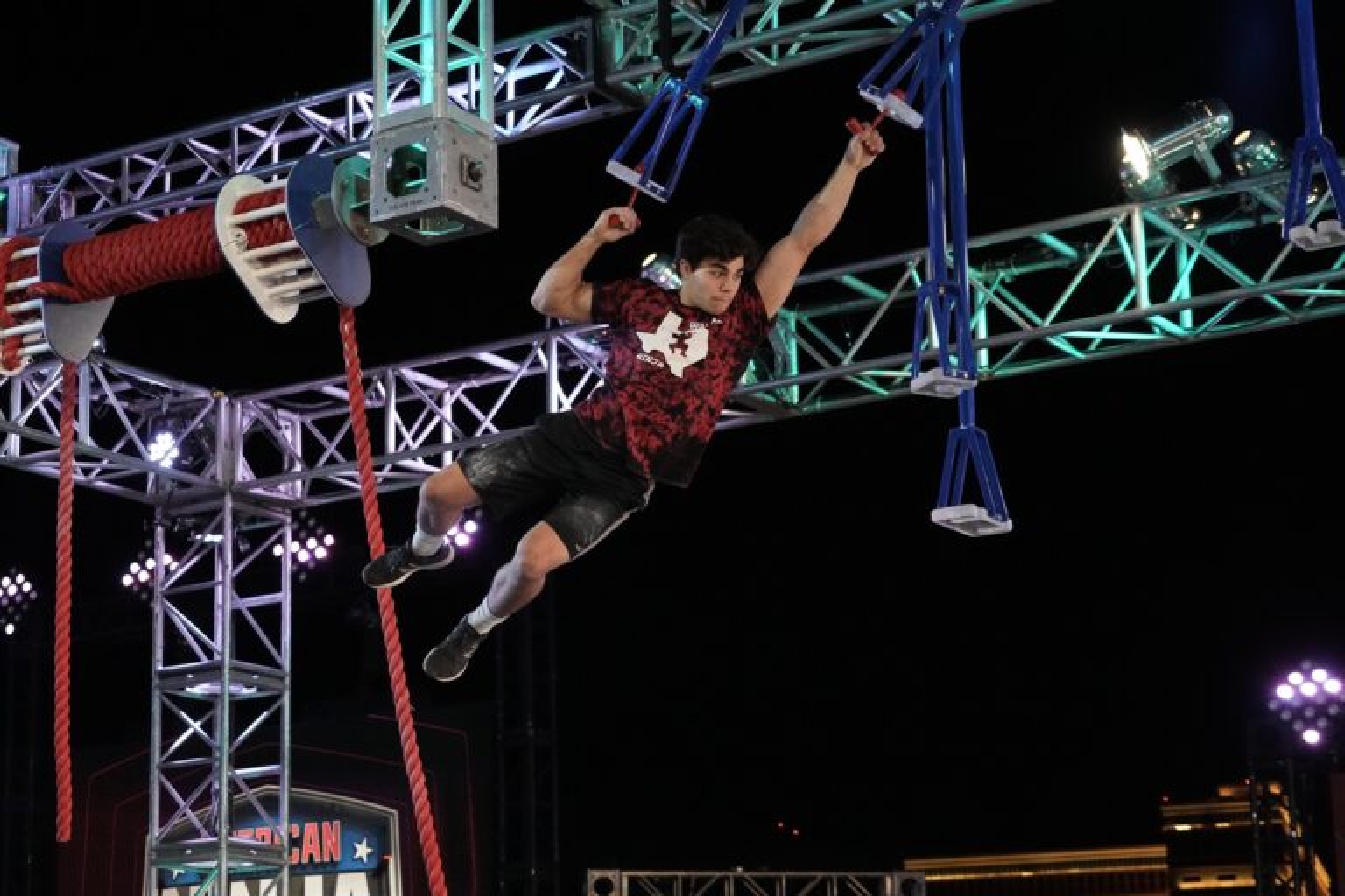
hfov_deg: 27.7
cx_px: 672
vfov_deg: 18.7
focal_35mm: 73
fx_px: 2727
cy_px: 448
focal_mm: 73
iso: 10000
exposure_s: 1/640
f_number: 5.6
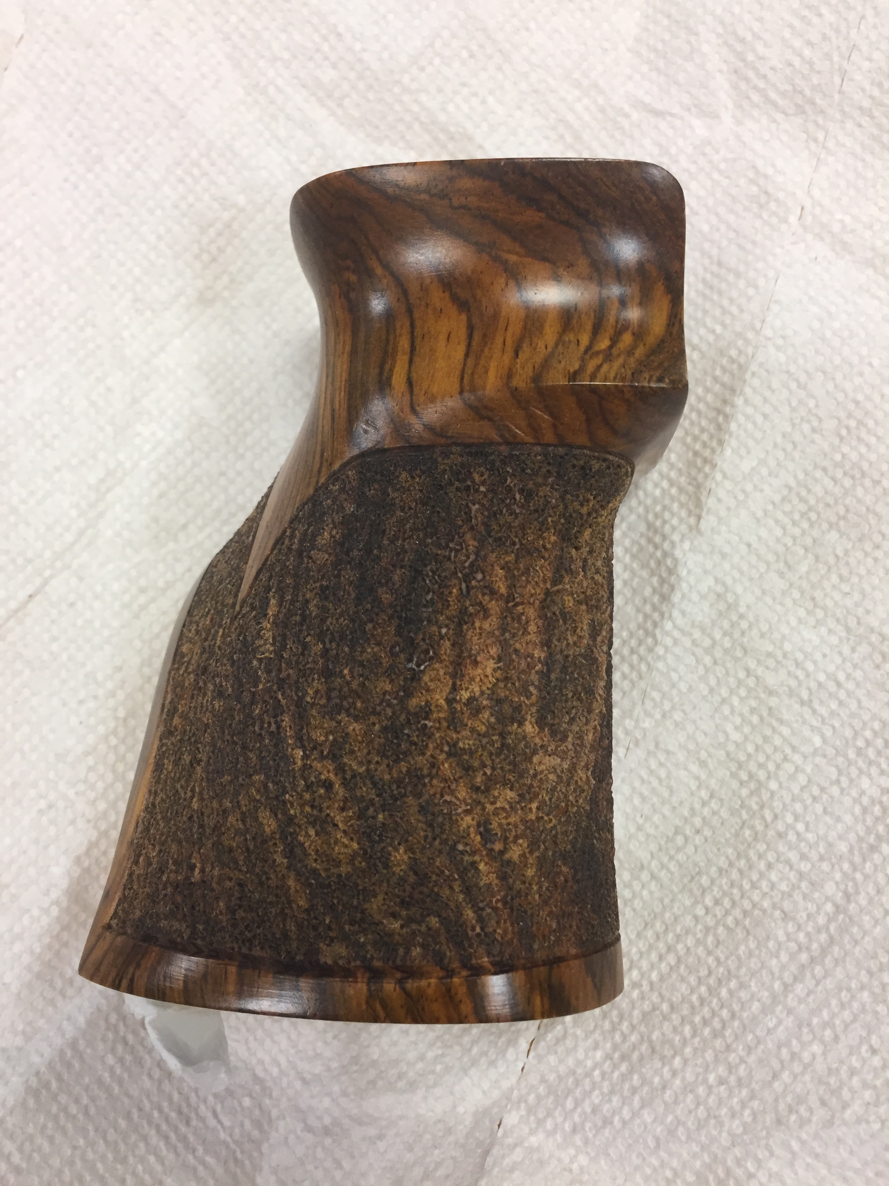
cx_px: 444
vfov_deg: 61.7
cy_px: 593
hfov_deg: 48.2
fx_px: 993
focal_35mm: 29
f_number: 2.2
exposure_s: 1/30
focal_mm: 4.15
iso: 50
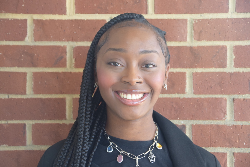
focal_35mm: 87
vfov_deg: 15.7
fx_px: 604
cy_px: 84
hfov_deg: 23.4
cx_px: 125
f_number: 5
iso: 560
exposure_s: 1/60
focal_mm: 58
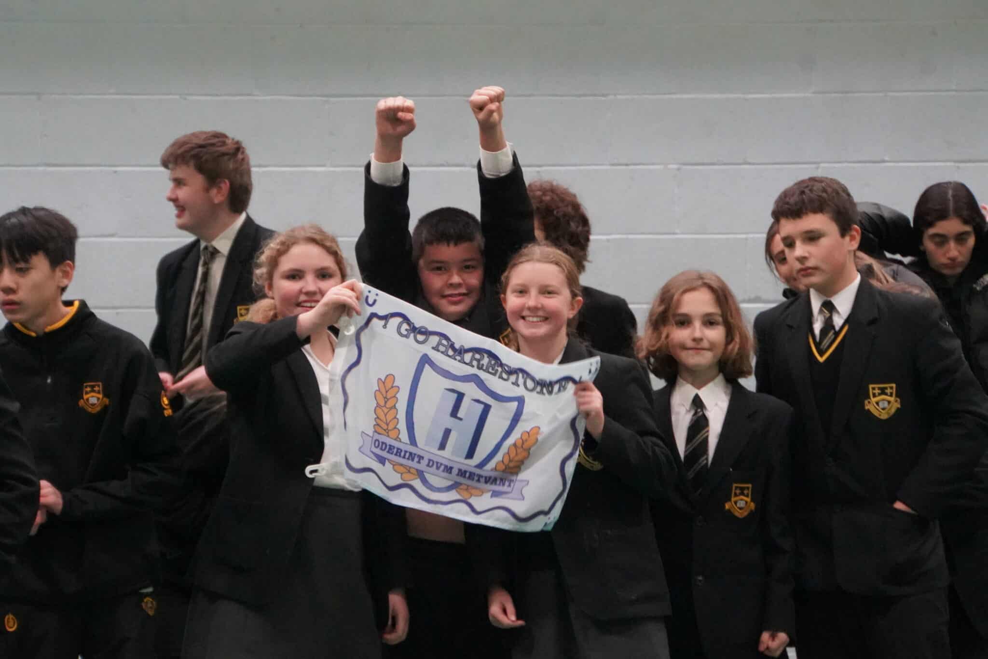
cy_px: 330
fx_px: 4529
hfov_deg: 12.5
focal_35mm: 165
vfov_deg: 8.3
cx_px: 494
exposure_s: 1/200
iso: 12800
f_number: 6.3
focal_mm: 110
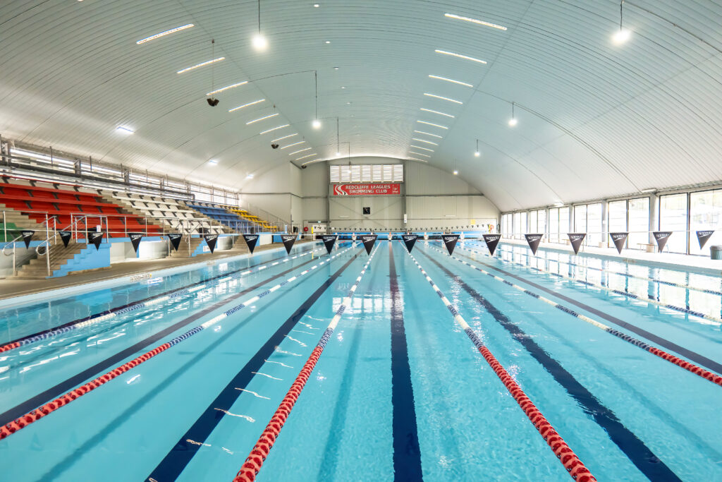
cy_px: 241
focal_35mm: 20
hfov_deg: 84.0
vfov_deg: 61.9
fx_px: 401
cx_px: 361
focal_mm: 20
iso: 2500
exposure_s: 1/800
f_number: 3.5
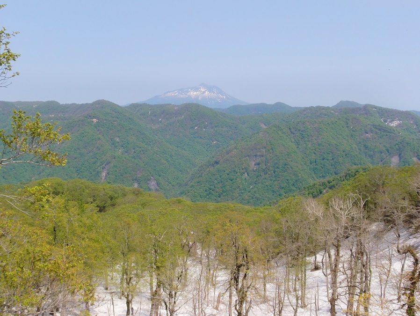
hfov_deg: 47.8
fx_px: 474
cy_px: 158
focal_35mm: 39
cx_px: 210
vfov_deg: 36.9
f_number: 9.1
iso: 64
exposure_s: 1/125
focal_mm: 6.51
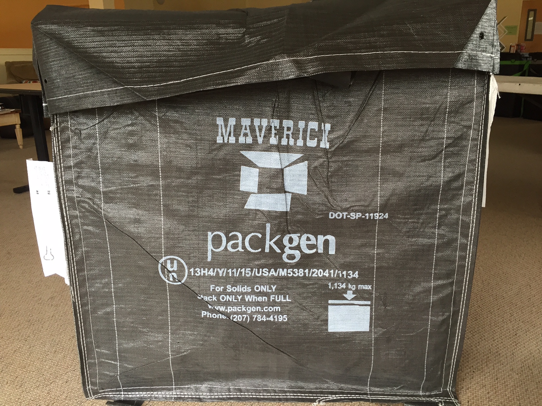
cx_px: 271
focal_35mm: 29
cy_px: 203
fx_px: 454
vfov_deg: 48.2
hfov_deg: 61.7
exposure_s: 1/30
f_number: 2.2
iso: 80
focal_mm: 4.15
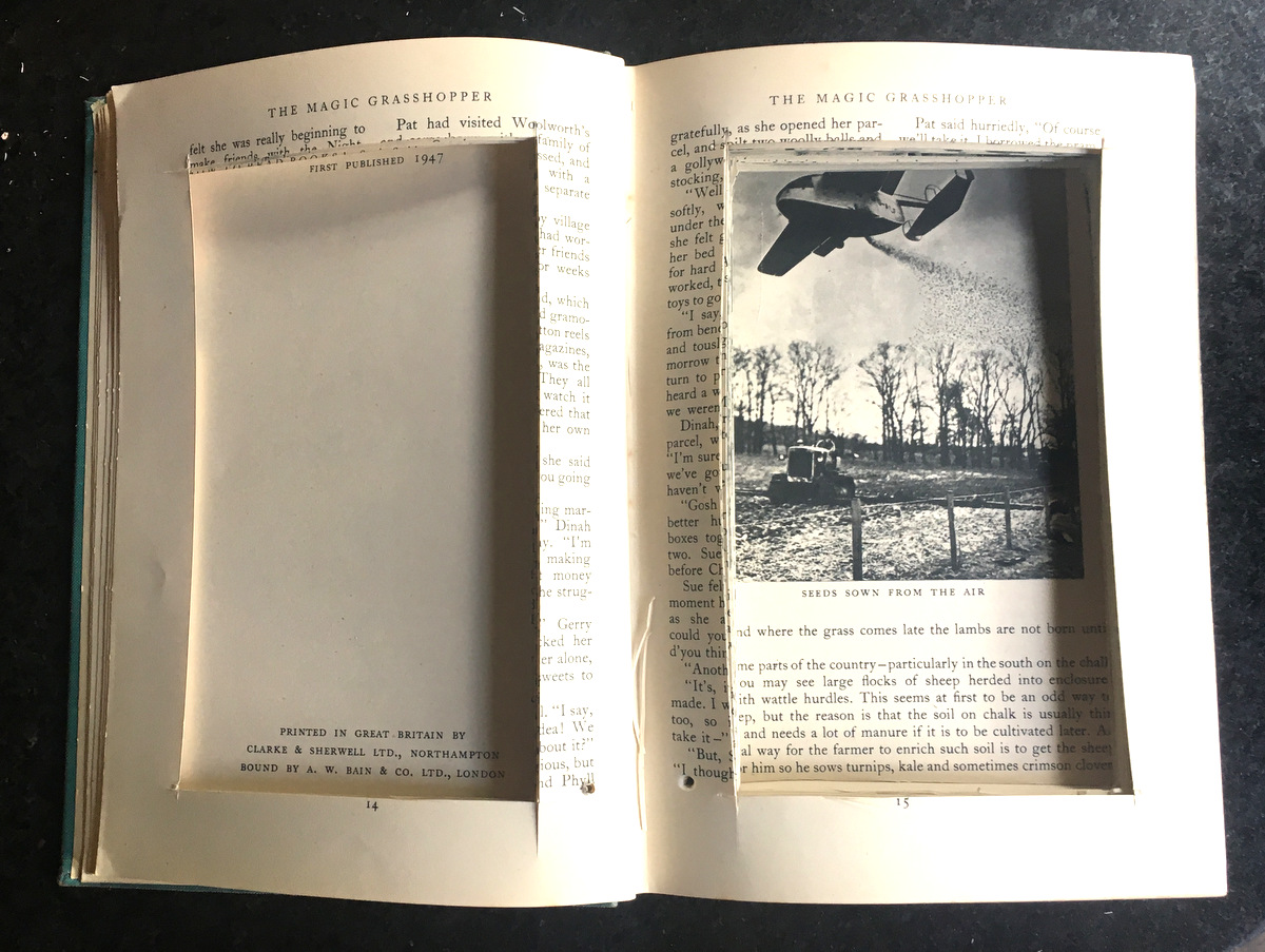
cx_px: 632
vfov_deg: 48.3
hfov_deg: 61.6
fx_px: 1061
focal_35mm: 29
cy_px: 476
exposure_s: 1/33
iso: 64
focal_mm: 4.15
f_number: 2.2
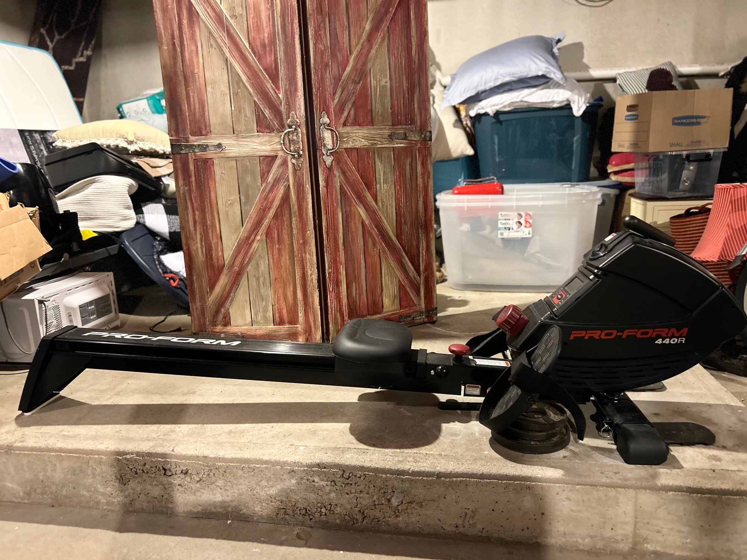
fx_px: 561
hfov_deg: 67.3
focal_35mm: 26
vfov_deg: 53.1
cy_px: 280
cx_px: 374
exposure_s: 1/30
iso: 500
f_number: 1.5
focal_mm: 5.7
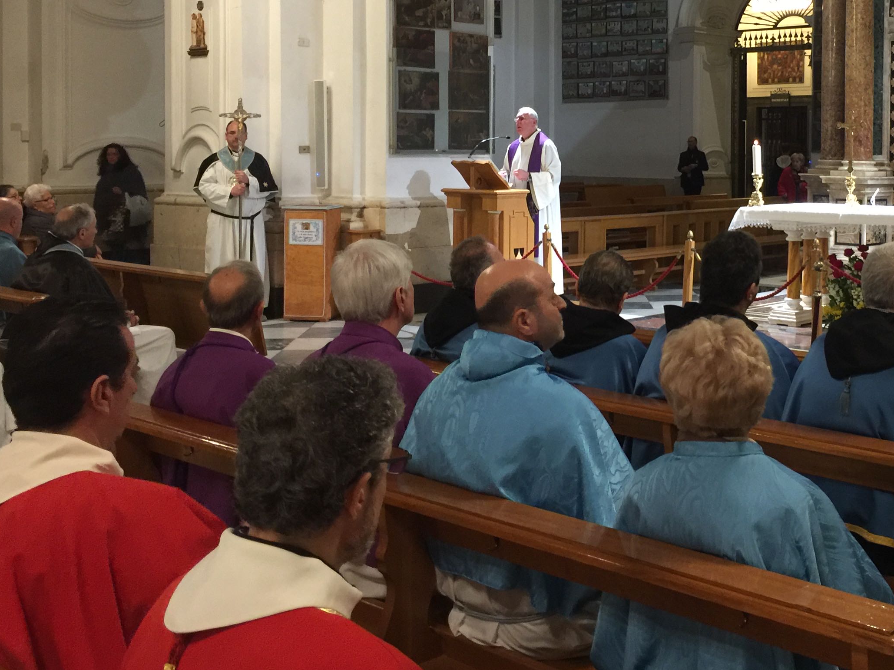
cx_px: 652
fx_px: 1188
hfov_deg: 40.3
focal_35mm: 46
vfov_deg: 31.0
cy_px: 170
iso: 100
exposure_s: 1/10
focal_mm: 4.15
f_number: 2.2
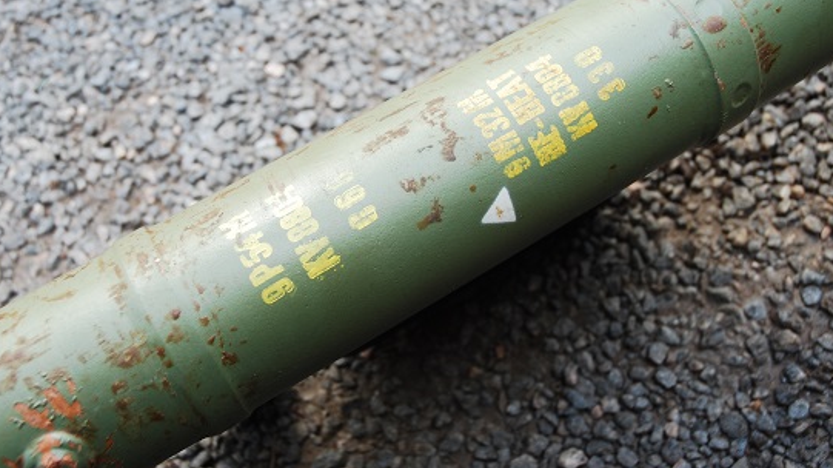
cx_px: 380
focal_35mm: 44
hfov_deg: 46.8
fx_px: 962
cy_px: 198
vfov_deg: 27.3
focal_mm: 25
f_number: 5
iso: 200
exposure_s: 1/100
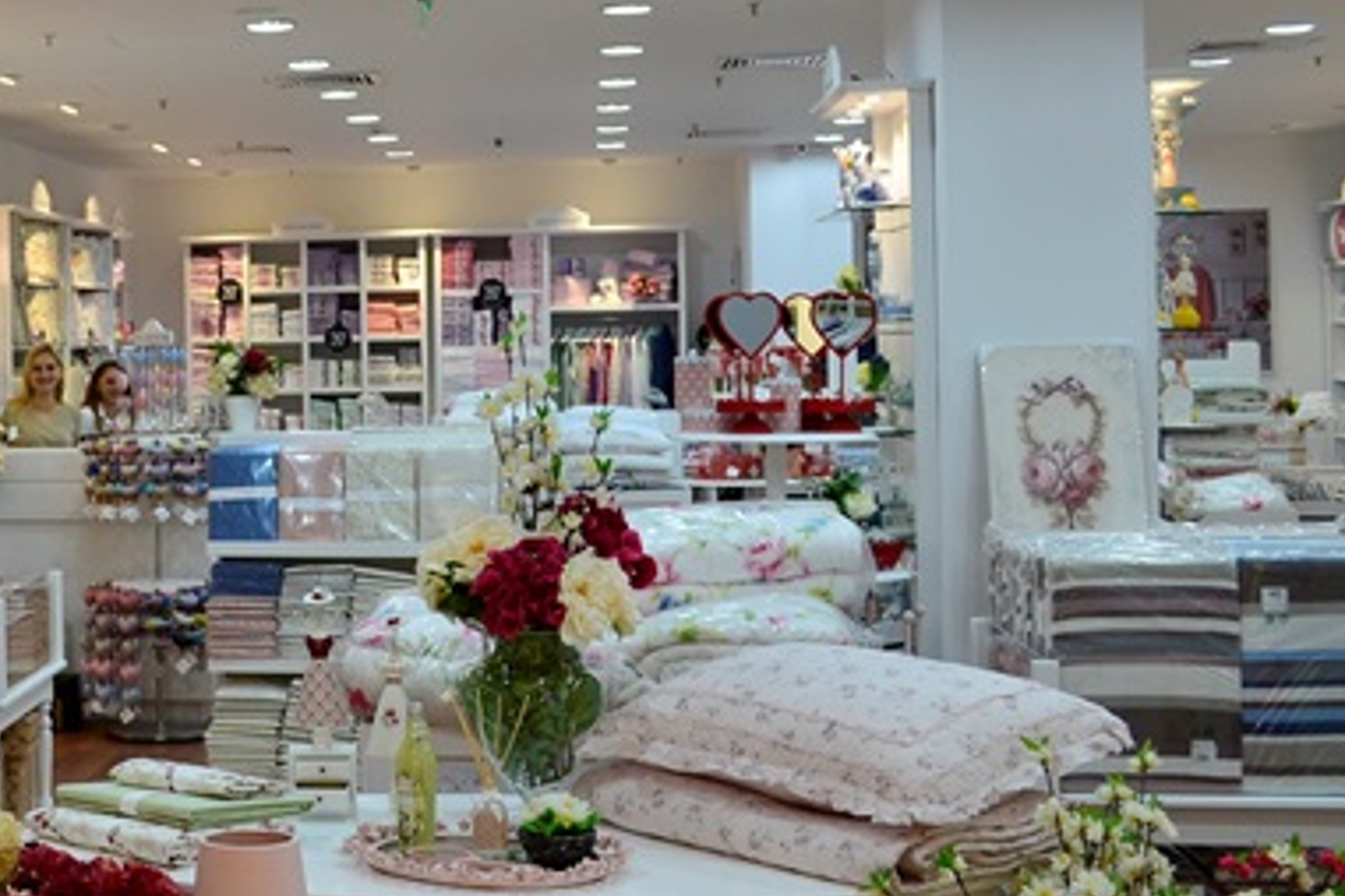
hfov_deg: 29.9
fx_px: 2354
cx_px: 28
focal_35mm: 63
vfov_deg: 21.6
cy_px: 400
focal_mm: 20
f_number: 5.6
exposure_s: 1/60
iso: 400
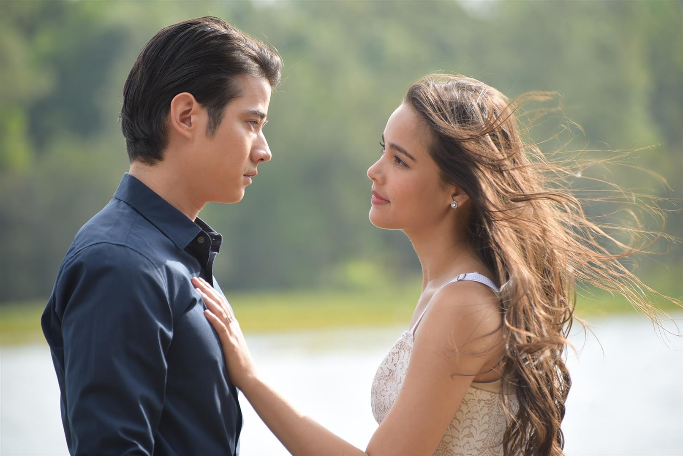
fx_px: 3701
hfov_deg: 10.5
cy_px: 228
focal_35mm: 195
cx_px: 342
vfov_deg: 7.1
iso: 160
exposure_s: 1/320
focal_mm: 195
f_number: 5.3
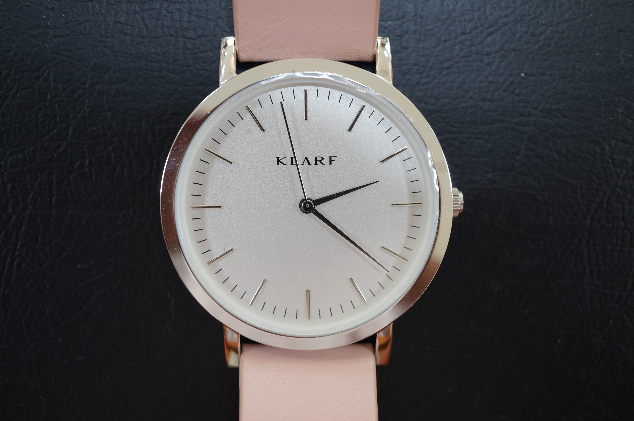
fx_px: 792
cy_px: 210
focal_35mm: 45
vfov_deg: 29.8
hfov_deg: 43.6
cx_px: 317
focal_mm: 30
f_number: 4
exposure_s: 1/60
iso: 500
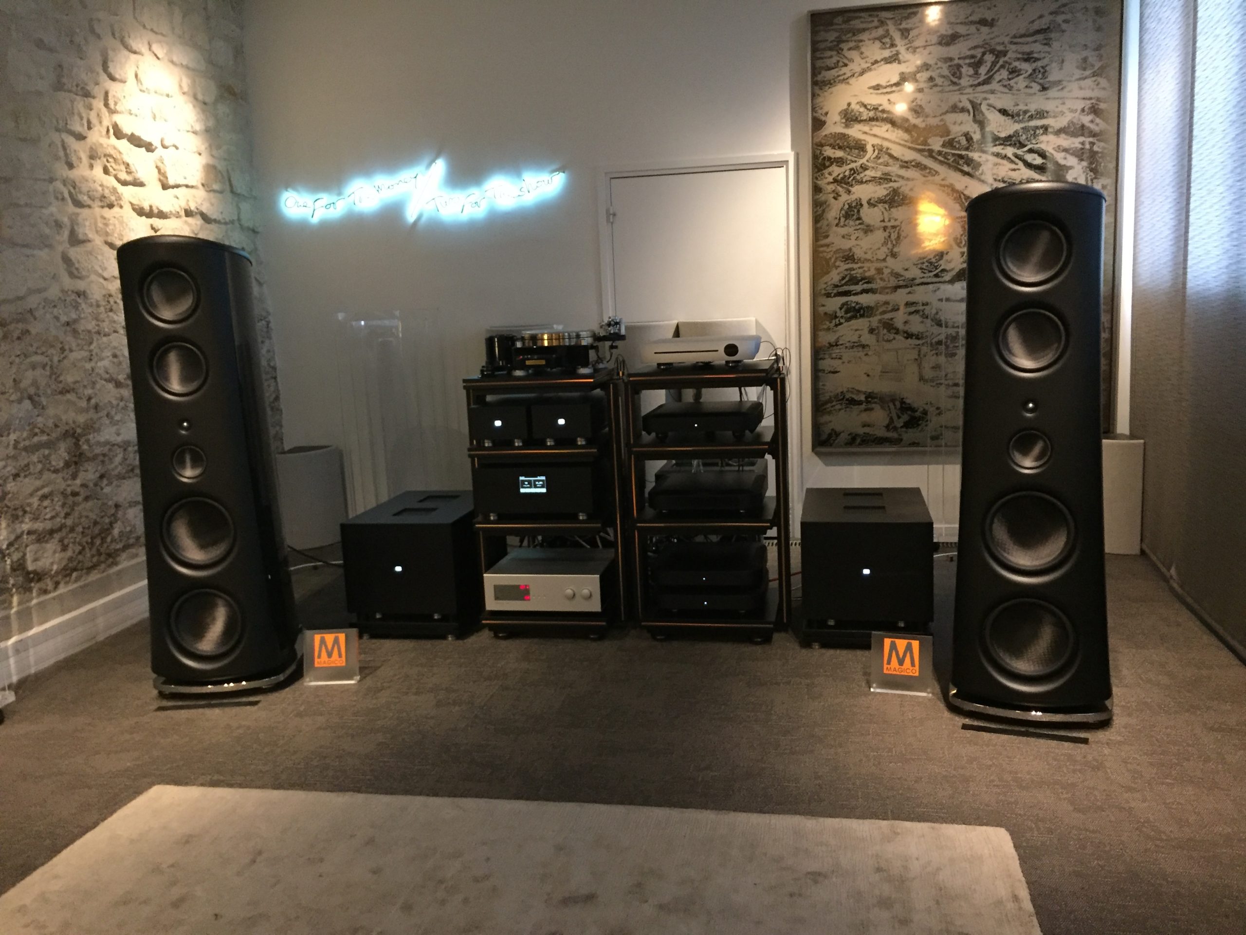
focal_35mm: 29
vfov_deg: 48.2
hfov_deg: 61.7
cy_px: 468
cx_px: 623
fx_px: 1044
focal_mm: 4.15
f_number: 2.2
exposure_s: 1/17
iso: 320
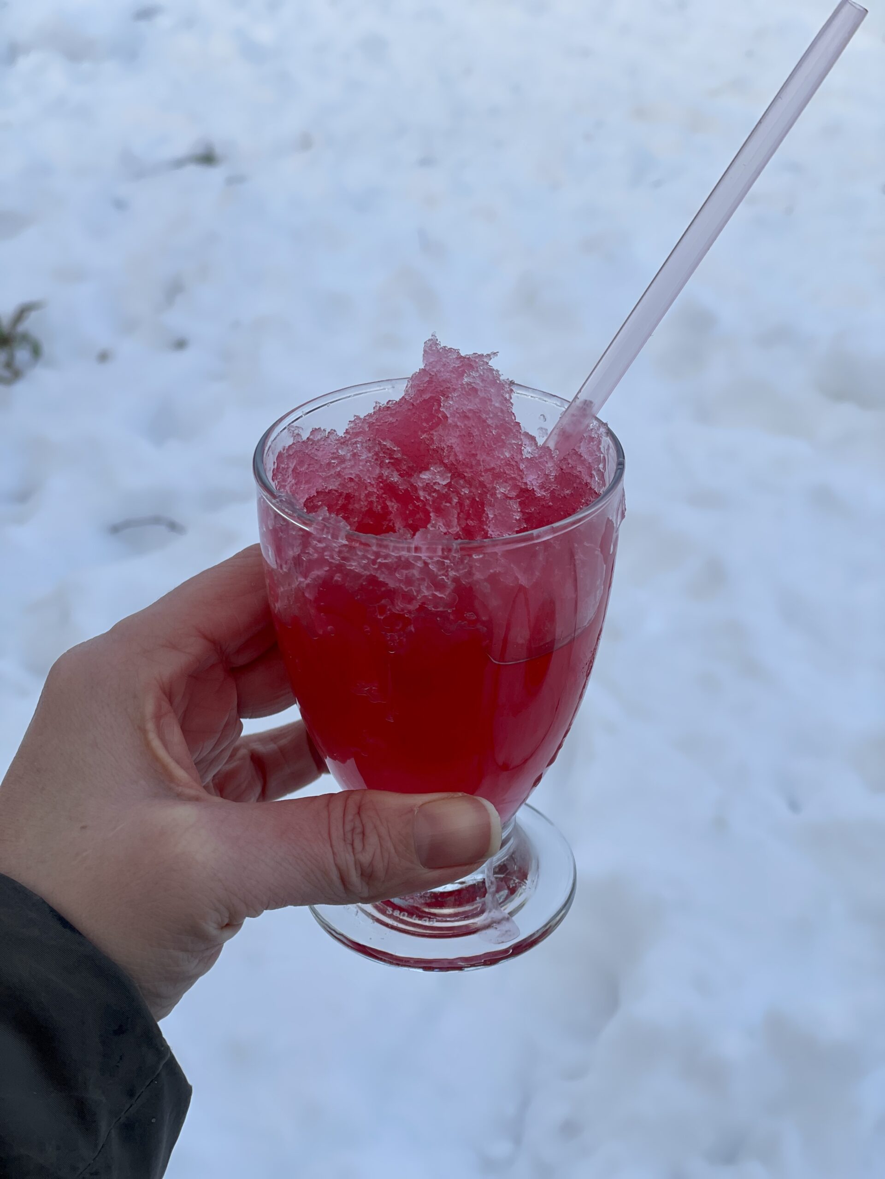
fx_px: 1773
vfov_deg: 36.8
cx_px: 442
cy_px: 590
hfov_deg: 28.0
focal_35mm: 52
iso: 25
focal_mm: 6
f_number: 2
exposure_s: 1/165
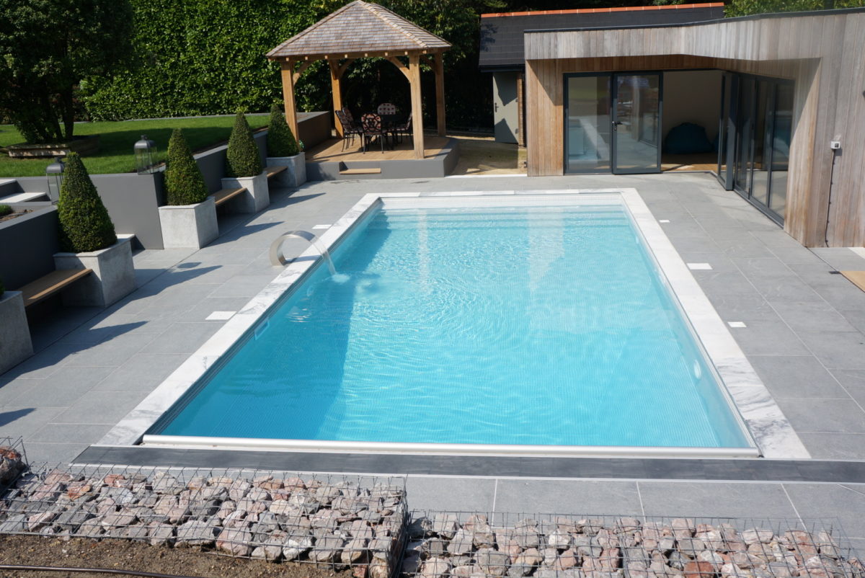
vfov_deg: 41.8
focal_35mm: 32
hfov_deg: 59.5
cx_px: 432
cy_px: 289
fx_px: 757
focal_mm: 21
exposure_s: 1/320
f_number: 8
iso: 100
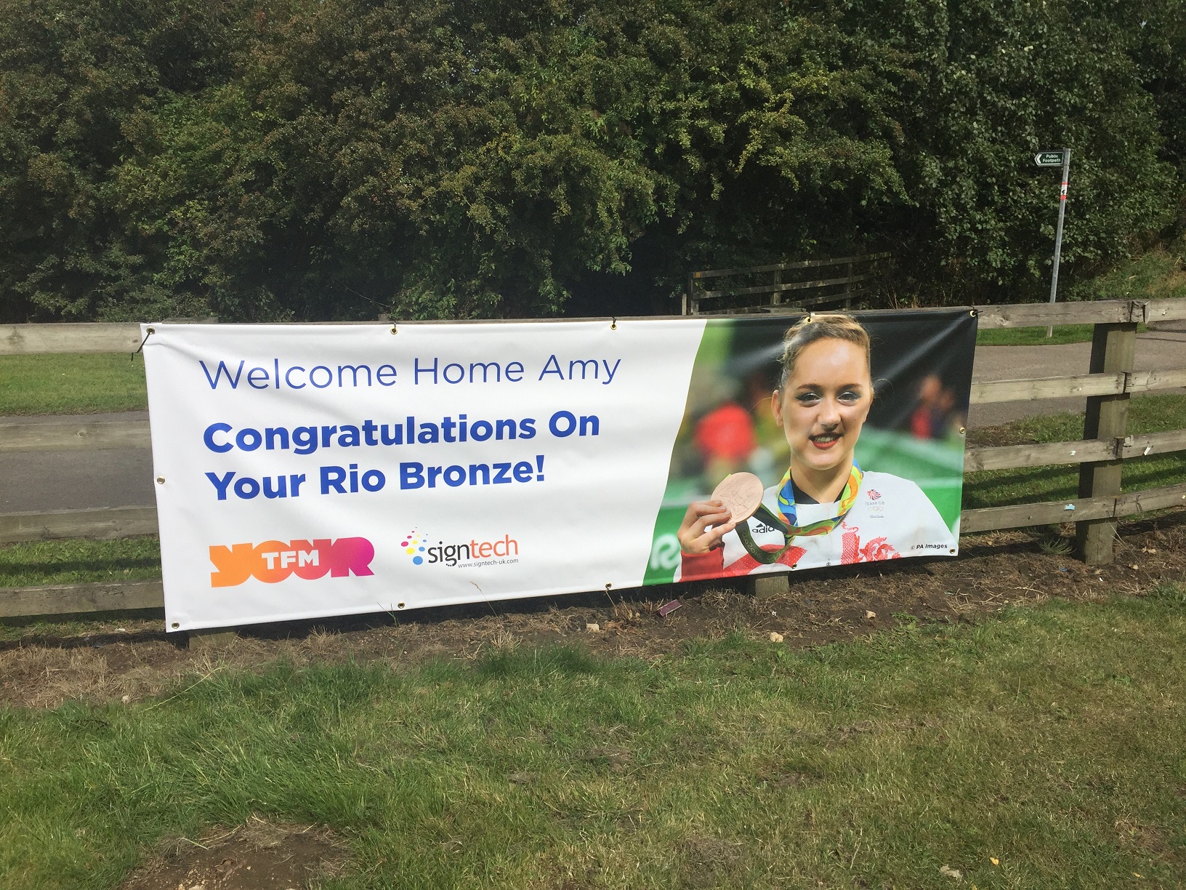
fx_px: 994
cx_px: 593
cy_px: 445
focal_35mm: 29
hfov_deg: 61.7
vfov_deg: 48.2
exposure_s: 1/5650
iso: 32
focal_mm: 4.15
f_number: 2.2
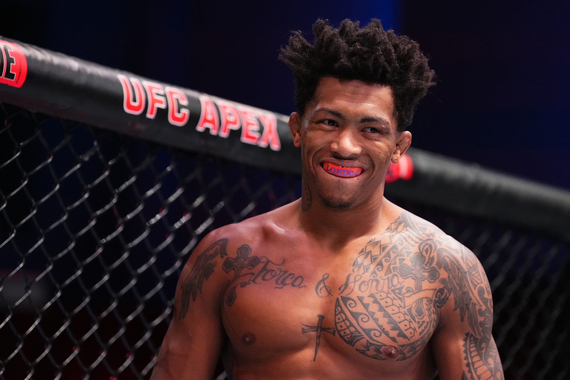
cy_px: 190
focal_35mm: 138
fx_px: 2185
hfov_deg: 14.9
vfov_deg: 9.9
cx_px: 285
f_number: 2.8
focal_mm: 138
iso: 5000
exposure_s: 1/1250
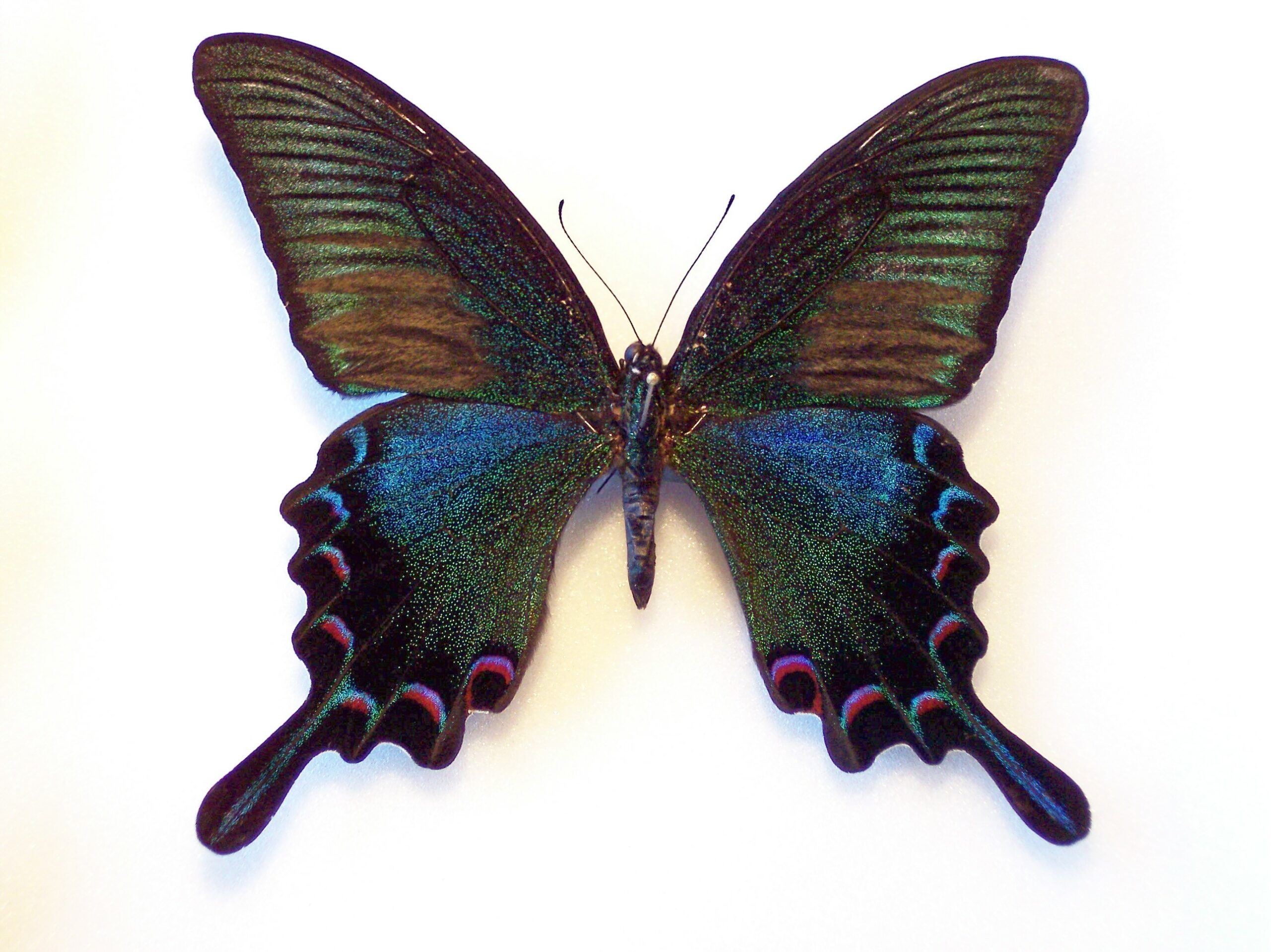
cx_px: 636
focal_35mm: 63
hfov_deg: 30.7
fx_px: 2312
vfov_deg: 23.3
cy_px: 476
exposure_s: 1/45
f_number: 3.4
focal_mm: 13.3
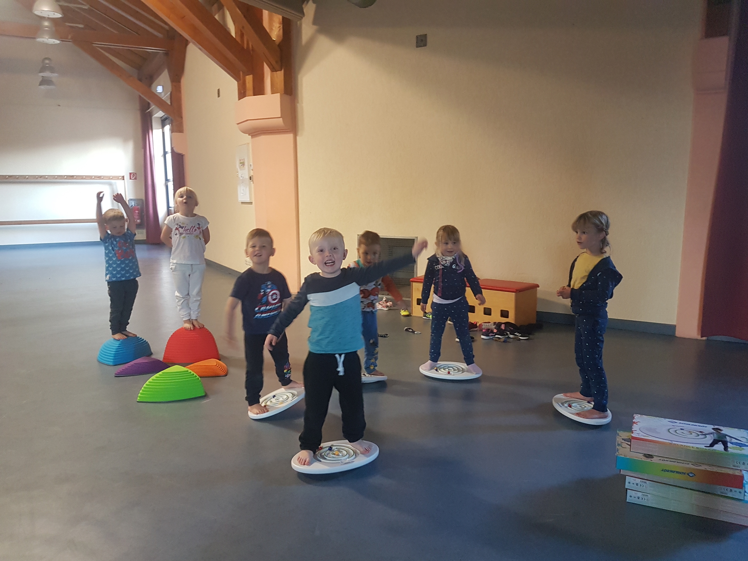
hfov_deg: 67.3
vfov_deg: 53.1
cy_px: 280
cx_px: 374
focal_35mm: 26
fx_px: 562
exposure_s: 1/16
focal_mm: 4.2
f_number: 1.7
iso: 200
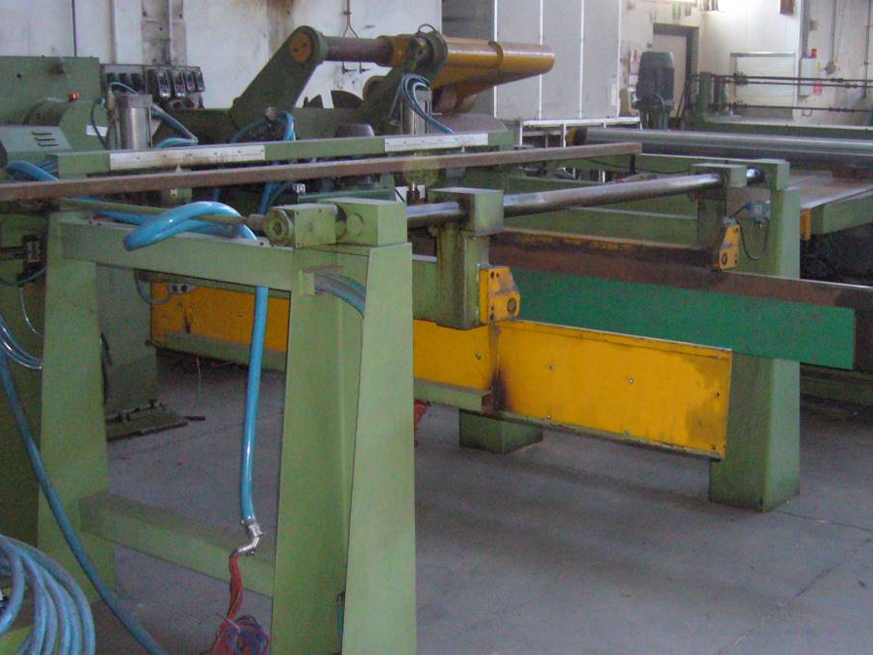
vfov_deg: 29.1
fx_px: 1261
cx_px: 535
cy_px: 374
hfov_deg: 38.0
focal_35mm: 50
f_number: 2.8
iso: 400
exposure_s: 1/30
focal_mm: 5.8
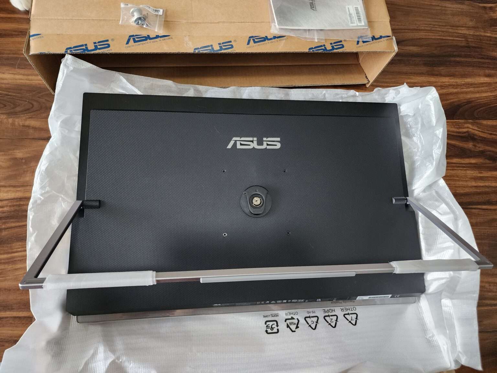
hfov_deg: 73.9
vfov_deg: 58.9
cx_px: 248
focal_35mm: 23
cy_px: 186
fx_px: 330
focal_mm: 6.4
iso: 640
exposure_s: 1/120
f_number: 1.8
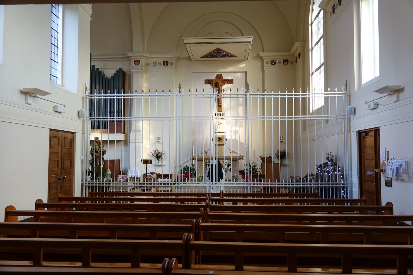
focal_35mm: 30
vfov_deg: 43.6
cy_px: 138
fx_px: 344
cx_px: 206
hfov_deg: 61.9
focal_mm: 11.03
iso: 250
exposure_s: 1/30
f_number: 2.8
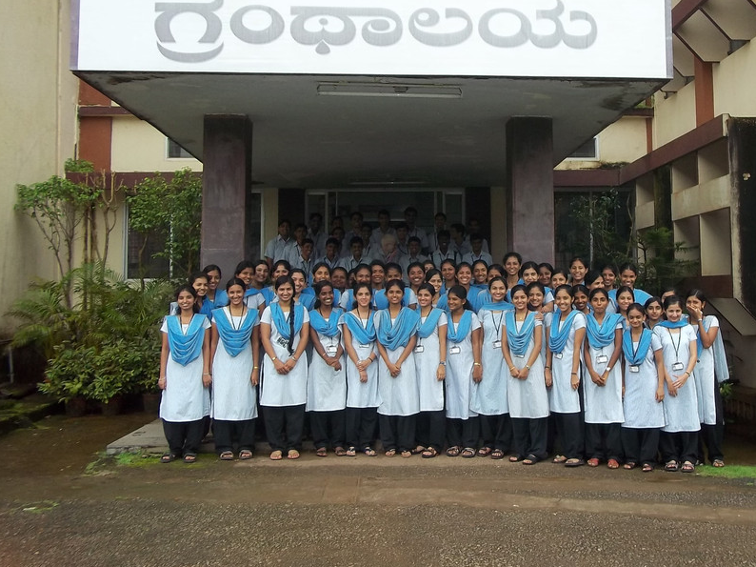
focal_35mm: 43
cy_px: 196
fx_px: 939
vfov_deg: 33.3
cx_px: 467
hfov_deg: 43.6
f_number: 2.9
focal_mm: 5.7
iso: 100
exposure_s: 1/400
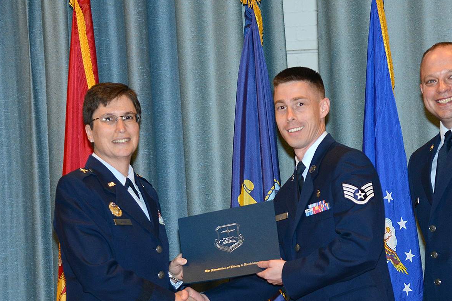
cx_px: 306
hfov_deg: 15.5
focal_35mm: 132
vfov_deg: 10.4
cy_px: 177
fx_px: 1657
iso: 1250
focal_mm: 86
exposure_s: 1/80
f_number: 4
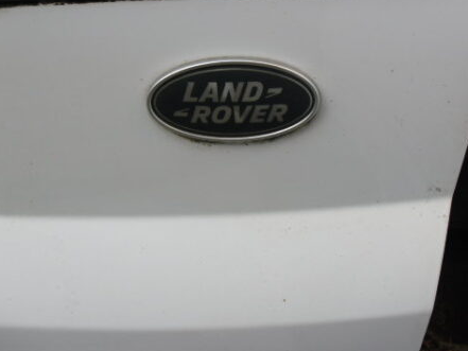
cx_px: 262
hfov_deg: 38.8
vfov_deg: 29.5
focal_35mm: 49
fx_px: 663
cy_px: 113
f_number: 3.1
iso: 100
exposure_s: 1/320
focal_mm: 6.3
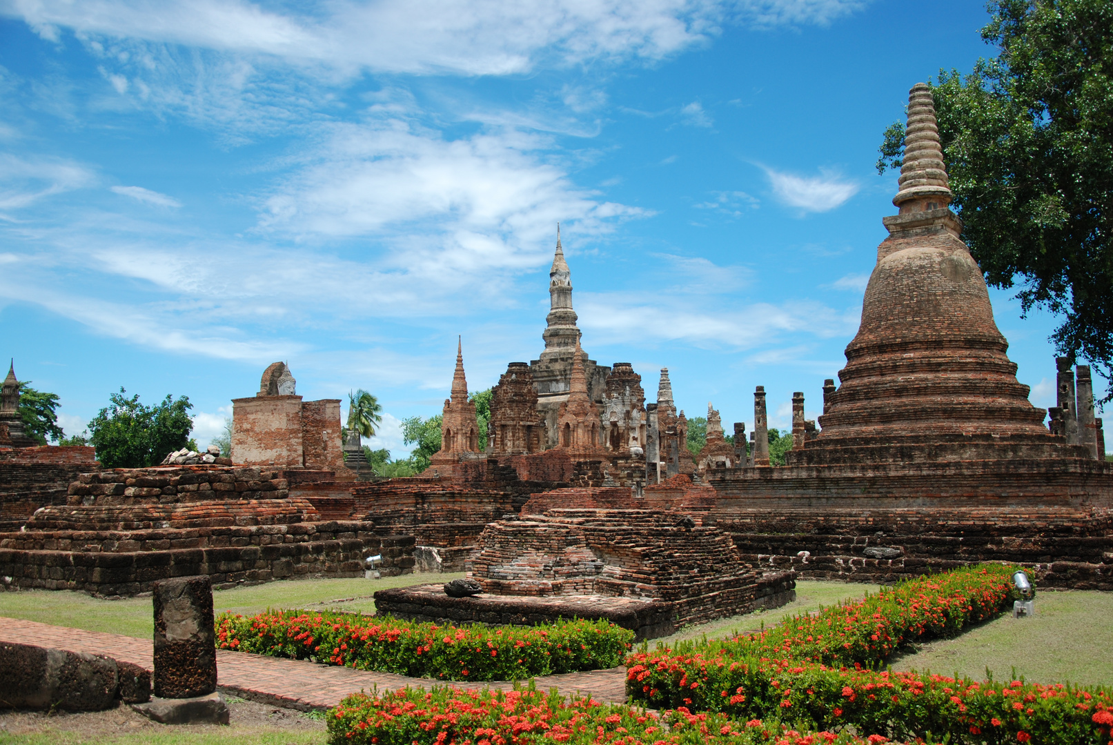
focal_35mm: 33
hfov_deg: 57.2
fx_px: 1022
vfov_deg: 40.1
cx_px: 556
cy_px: 372
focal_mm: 22
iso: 100
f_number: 3.8
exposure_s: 1/640
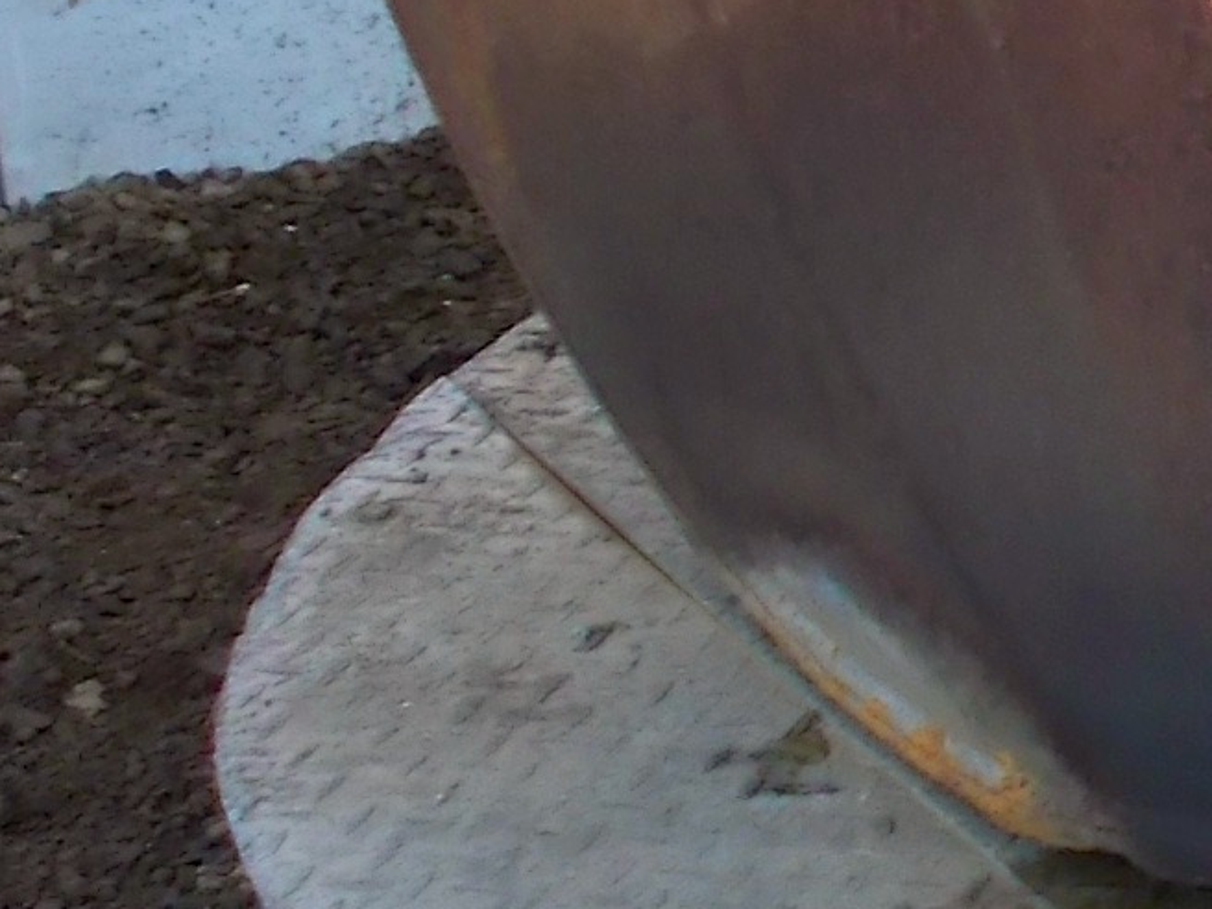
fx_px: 4727
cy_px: -118
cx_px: 1981
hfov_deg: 13.5
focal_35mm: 135
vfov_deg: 10.8
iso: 200
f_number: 3.9
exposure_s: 1/15
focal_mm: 6.9
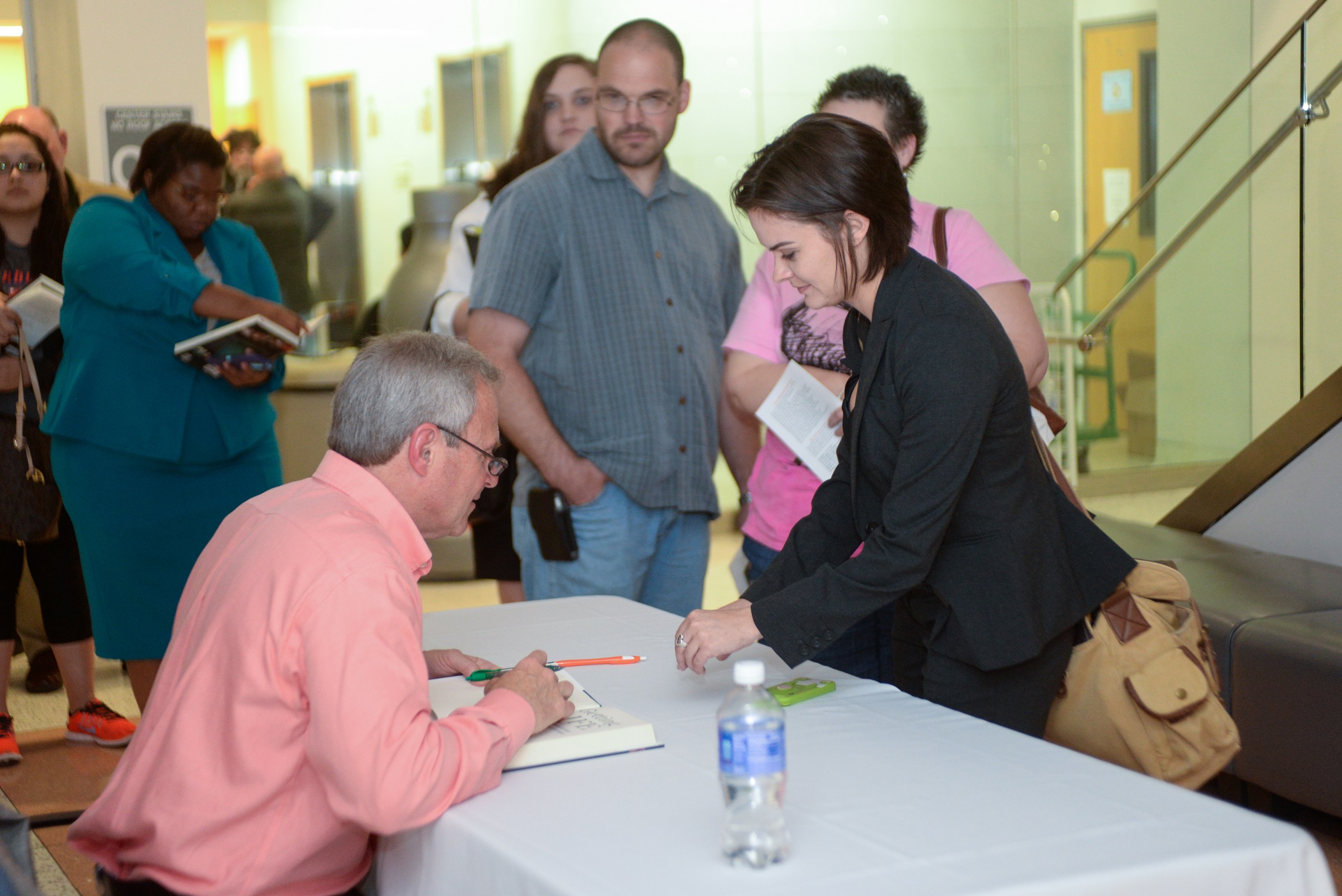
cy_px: 448
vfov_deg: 20.9
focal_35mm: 65
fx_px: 2424
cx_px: 671
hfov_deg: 30.9
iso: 2500
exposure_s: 1/125
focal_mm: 65
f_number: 2.8
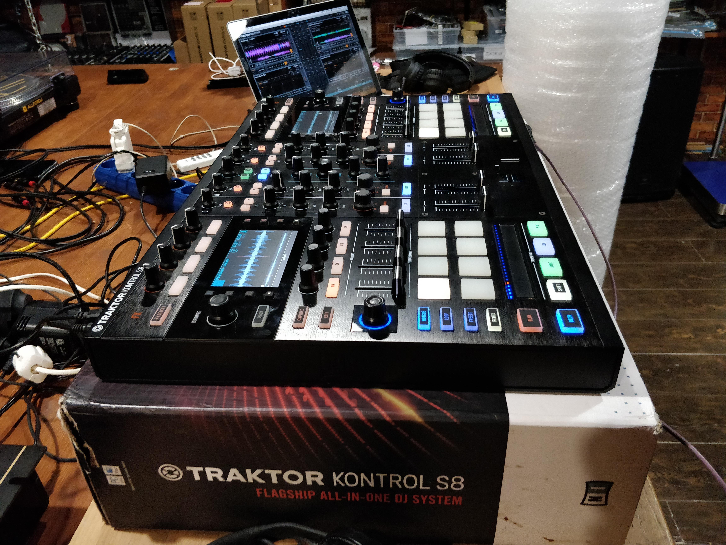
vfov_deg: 56.8
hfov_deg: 71.6
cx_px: 363
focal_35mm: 24
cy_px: 272
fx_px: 503
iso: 1250
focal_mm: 4.1
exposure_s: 1/33
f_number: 1.7
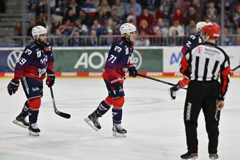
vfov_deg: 10.2
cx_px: 120
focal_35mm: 135
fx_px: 900
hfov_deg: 15.2
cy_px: 80
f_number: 1.8
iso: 800
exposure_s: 1/4000
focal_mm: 135
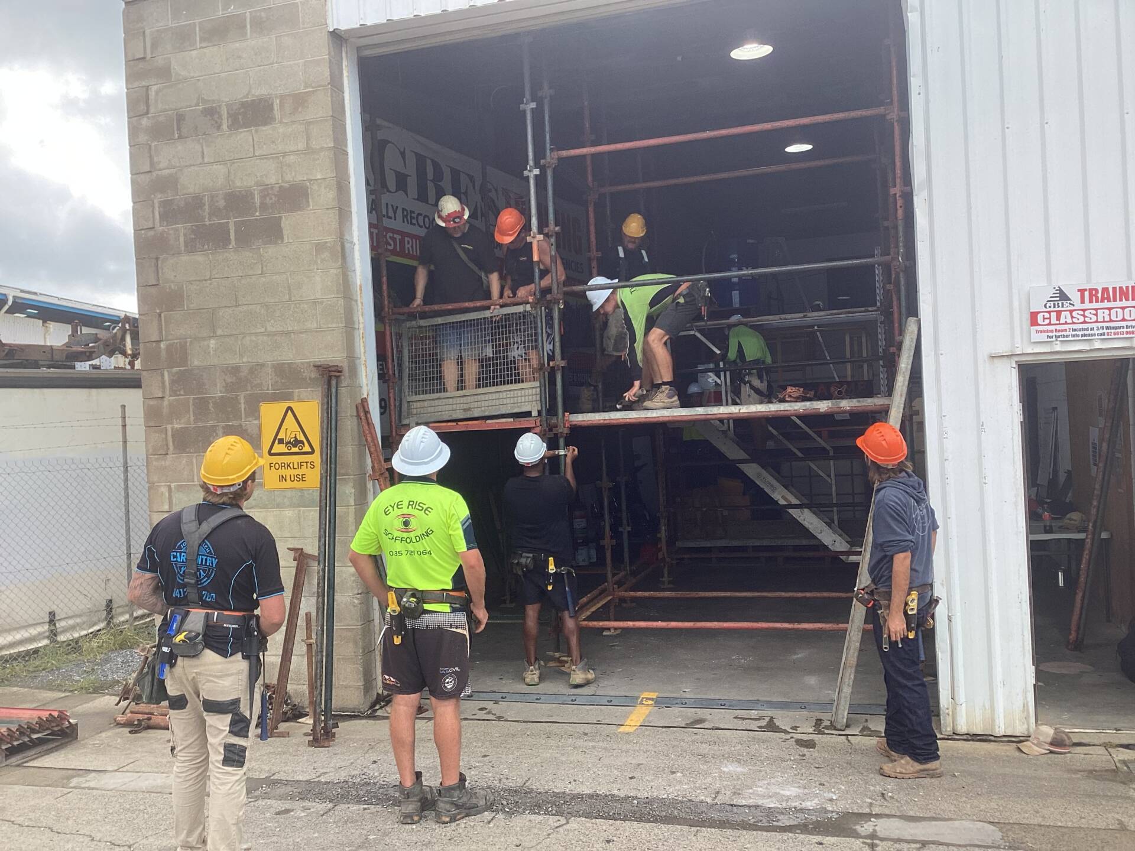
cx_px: 568
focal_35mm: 31
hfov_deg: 58.4
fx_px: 1016
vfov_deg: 45.4
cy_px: 426
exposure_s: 1/274
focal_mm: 3.3
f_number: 2.4
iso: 25
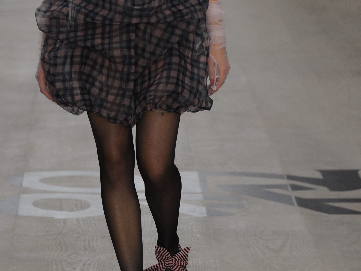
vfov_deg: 4.1
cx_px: 139
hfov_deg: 5.4
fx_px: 3828
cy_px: 55
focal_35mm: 367
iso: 1250
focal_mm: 200
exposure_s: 1/400
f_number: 5
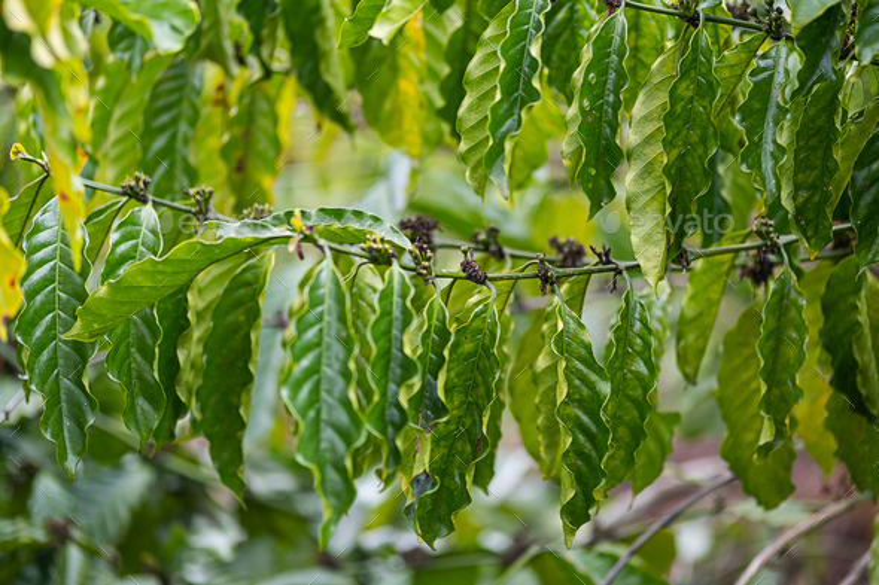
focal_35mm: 75
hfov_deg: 27.0
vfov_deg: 18.2
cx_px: 440
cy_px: 292
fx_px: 1831
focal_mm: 50
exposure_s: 1/500
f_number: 2
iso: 200
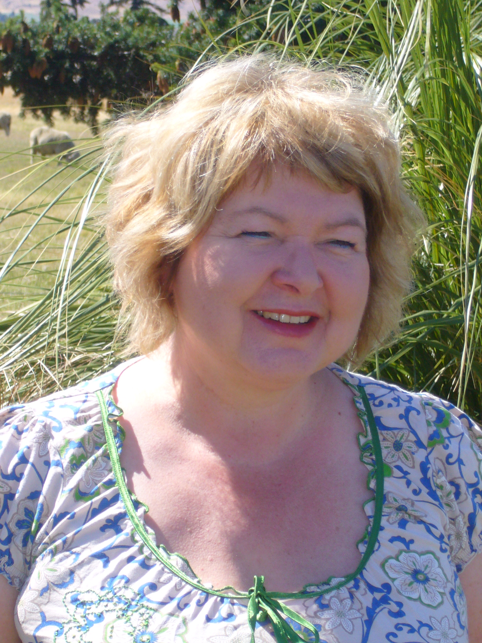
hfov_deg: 10.3
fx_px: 2673
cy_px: 322
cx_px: 241
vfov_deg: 13.7
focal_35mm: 144
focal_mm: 17.4
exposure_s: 1/250
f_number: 5
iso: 80
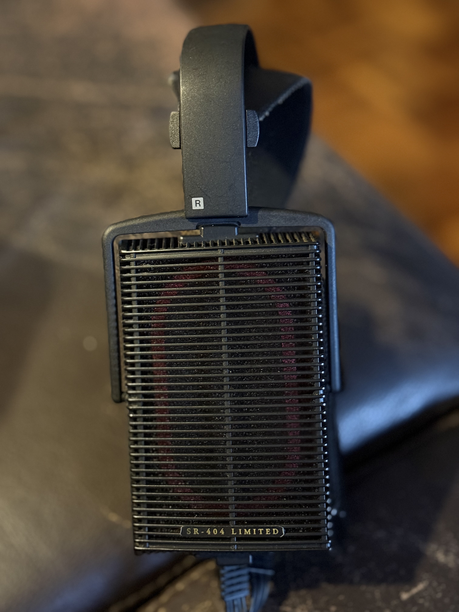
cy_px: 306
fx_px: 849
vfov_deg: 39.7
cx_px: 230
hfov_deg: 30.3
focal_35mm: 48
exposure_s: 1/17
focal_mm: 6.76
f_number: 1.78
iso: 1600
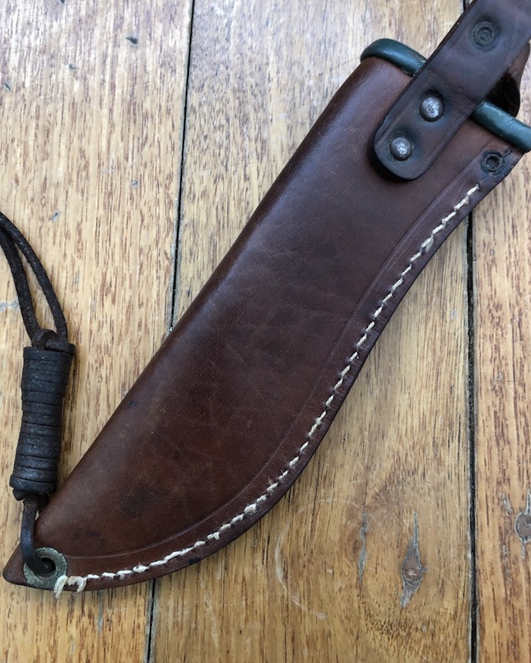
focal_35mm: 30
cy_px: 301
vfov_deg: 58.7
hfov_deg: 48.5
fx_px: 589
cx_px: 272
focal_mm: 3.99
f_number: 1.8
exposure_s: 1/15
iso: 50
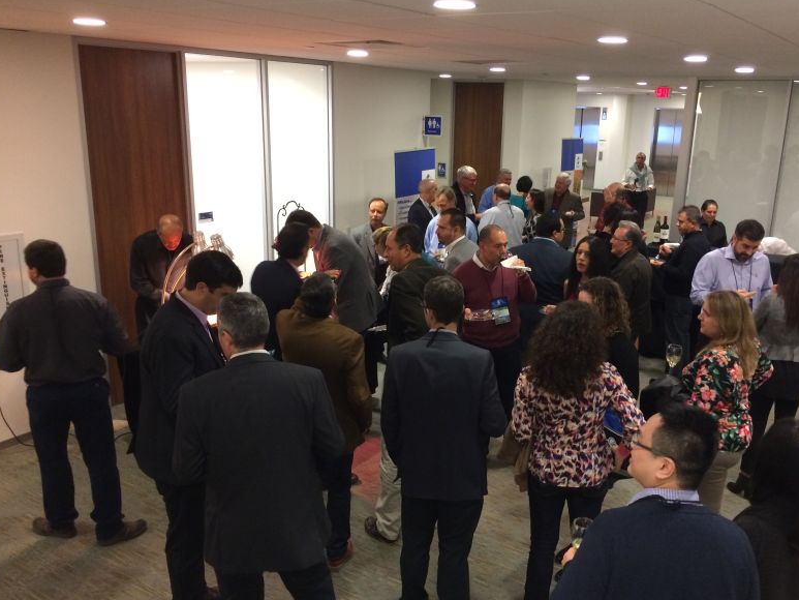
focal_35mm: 32
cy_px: 319
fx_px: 739
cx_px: 433
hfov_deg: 56.7
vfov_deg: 44.1
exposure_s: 1/24
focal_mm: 4.15
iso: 250
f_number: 2.2
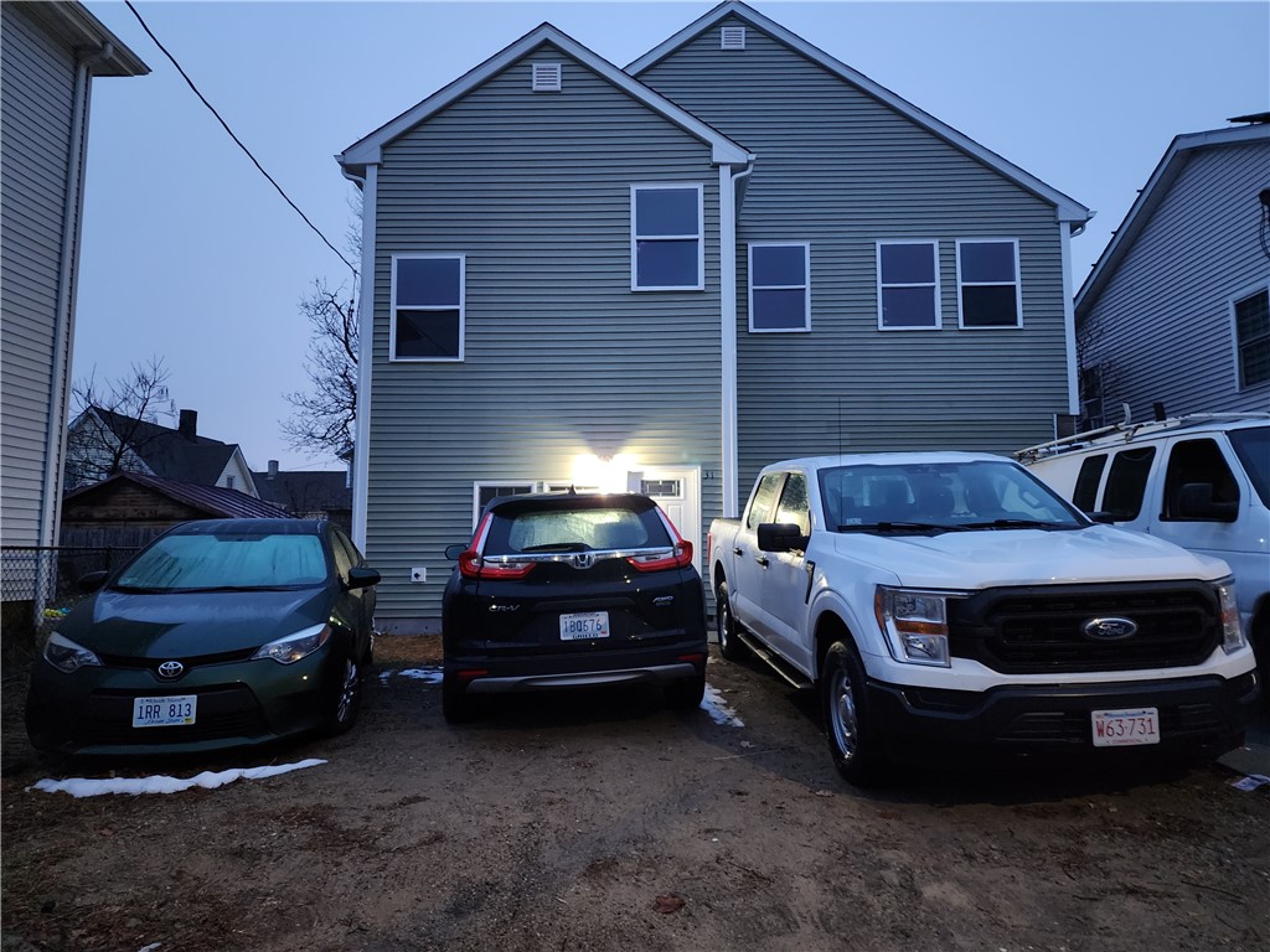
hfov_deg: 73.9
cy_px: 476
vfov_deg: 58.9
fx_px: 844
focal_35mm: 23
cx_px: 635
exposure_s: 1/24
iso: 800
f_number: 1.8
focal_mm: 6.4
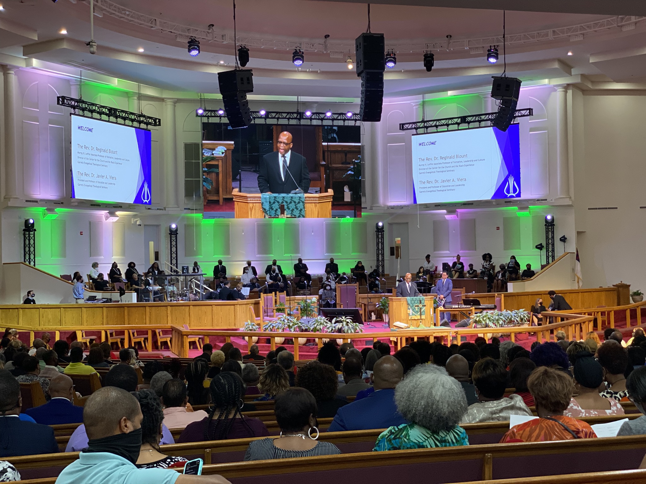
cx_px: 323
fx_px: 970
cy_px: 242
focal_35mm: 52
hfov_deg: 36.8
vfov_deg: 28.0
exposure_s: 1/120
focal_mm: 6
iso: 250
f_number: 2
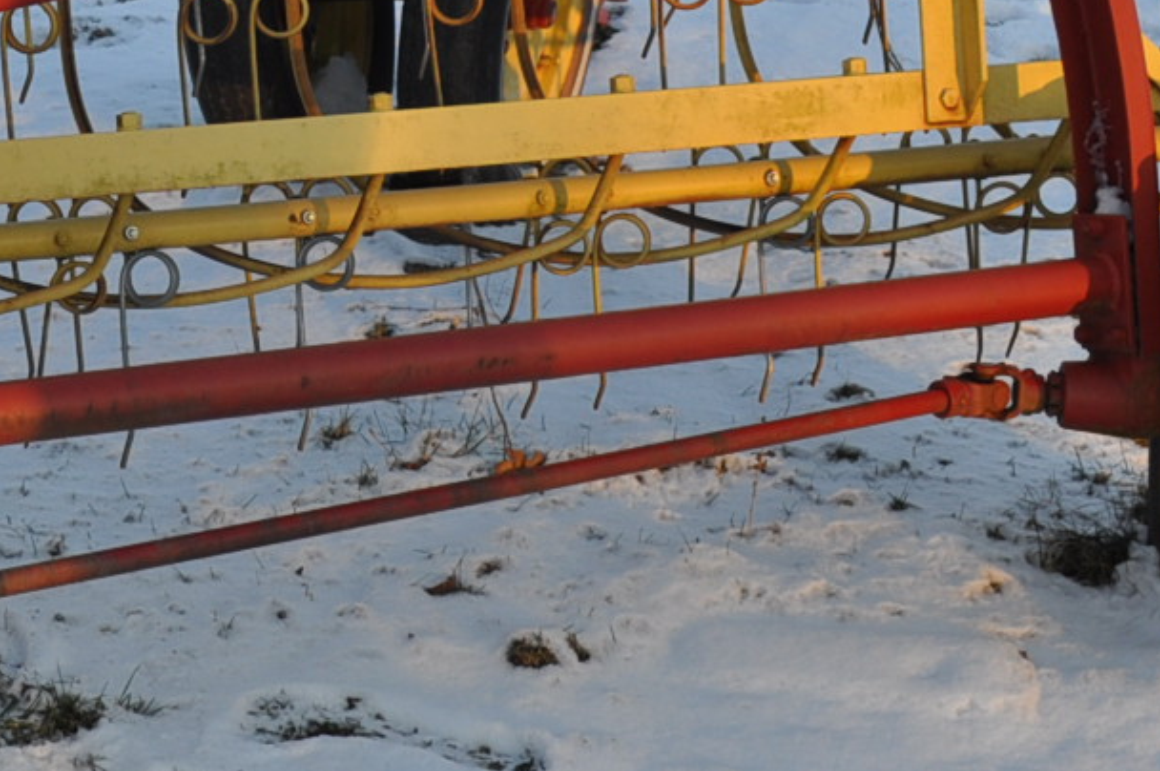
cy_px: -25
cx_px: 57
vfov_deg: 10.7
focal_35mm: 127
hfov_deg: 15.9
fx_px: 4088
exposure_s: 1/200
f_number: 6.3
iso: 200
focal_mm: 24
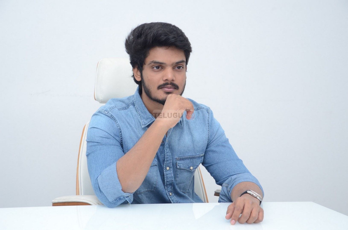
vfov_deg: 18.1
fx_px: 724
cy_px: 115
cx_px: 174
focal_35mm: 75
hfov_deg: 27.0
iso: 800
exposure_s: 1/125
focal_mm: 50
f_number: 6.3
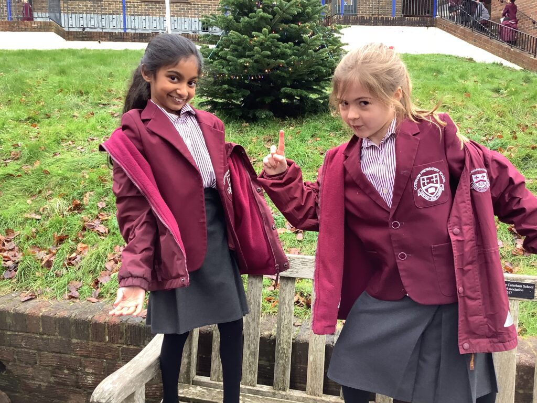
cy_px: 202
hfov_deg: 58.4
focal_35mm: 31
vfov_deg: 45.4
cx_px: 268
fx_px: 481
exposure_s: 1/50
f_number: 2.4
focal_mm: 3.3
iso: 64
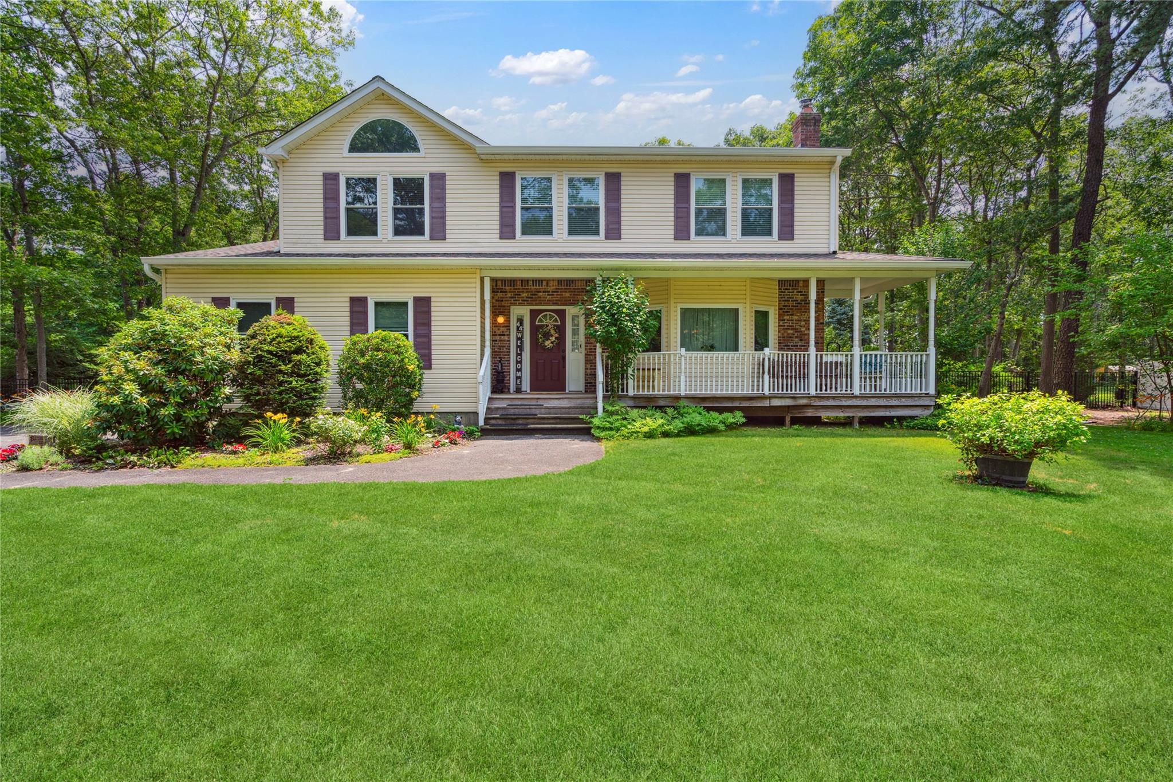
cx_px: 586
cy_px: 391
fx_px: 521
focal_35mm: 16
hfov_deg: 96.7
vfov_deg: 73.7
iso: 125
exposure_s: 1/200
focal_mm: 16
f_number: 5.6
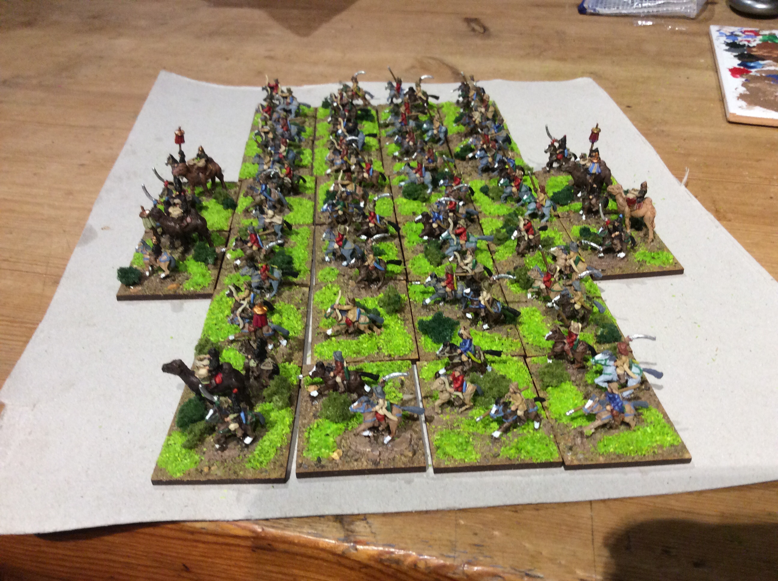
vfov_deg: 44.1
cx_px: 389
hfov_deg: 56.9
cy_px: 290
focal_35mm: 32
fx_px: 718
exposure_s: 1/25
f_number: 2.4
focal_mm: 3.3
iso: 100
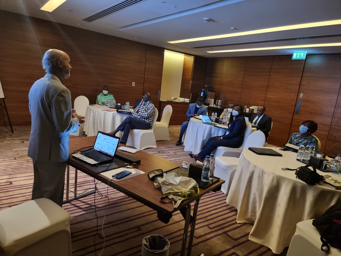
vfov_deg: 56.8
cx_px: 170
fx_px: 236
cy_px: 128
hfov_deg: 71.6
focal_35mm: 24
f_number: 1.8
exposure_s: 1/32
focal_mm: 6.7
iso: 500
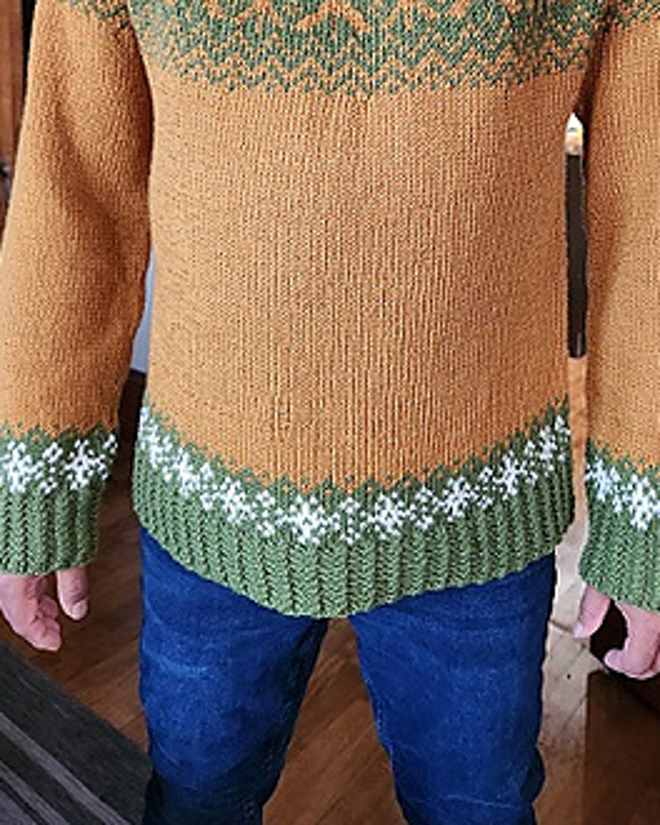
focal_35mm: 34
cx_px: 399
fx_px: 830
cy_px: 240
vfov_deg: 51.3
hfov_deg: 43.1
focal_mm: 5.4
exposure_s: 1/33
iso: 640
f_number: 1.8
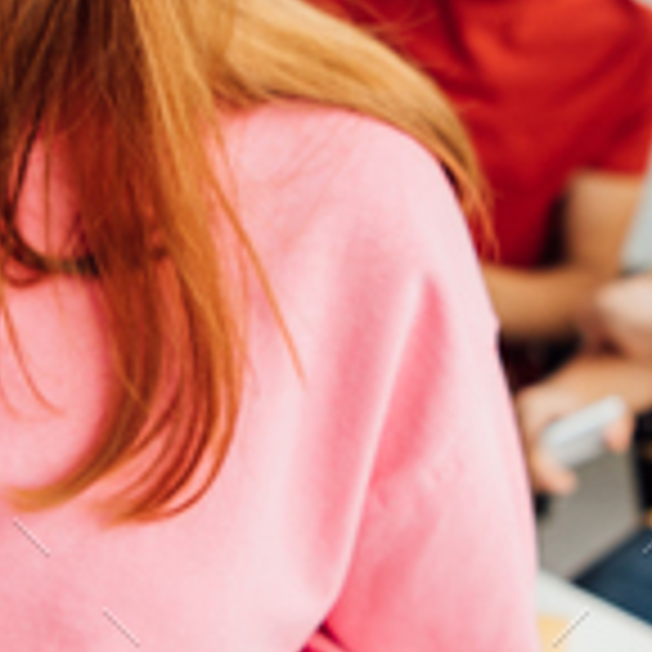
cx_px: 324
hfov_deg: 20.9
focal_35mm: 83
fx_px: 1769
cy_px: 387
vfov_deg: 20.9
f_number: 2.8
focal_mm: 24
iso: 100
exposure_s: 1/250
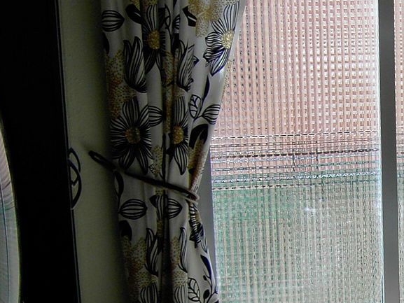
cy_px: 369
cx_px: 476
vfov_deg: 14.7
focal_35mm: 97
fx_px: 1132
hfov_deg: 19.2
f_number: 4.8
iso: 100
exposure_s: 1/125
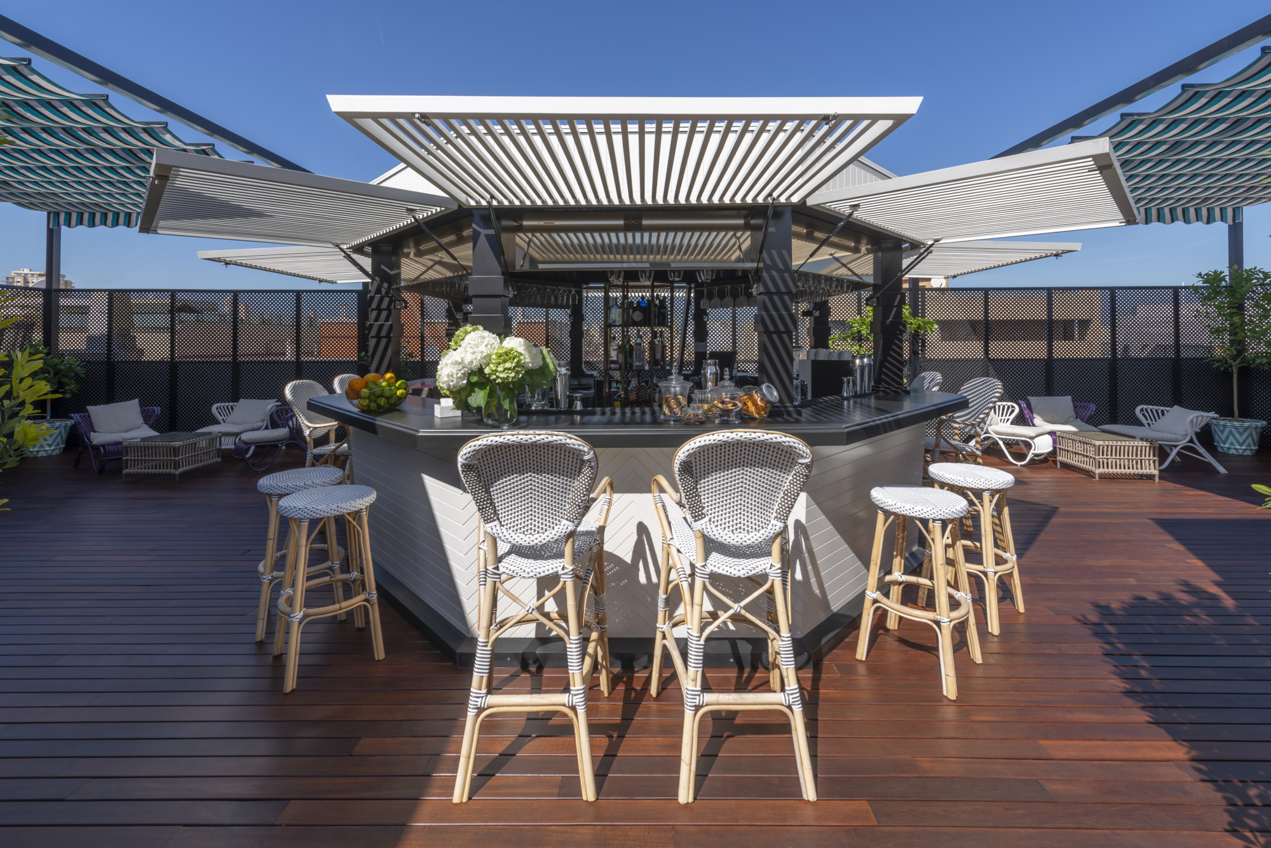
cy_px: 424
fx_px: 494
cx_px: 636
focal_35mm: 14
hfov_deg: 104.2
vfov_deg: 81.3
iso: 100
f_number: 11
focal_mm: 14
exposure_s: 1/125
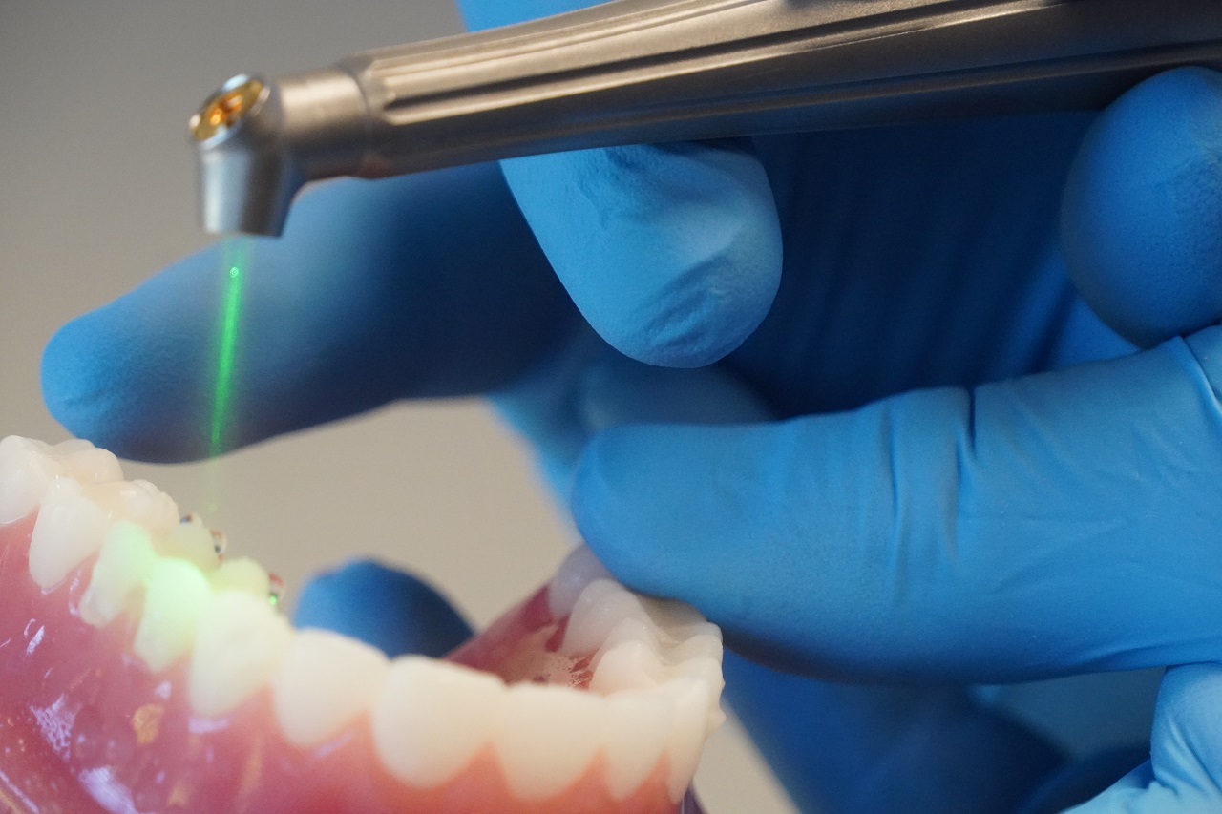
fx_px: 10181
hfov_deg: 6.9
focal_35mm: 300
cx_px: 611
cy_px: 407
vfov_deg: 4.6
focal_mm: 200
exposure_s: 1/320
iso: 4000
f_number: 6.3
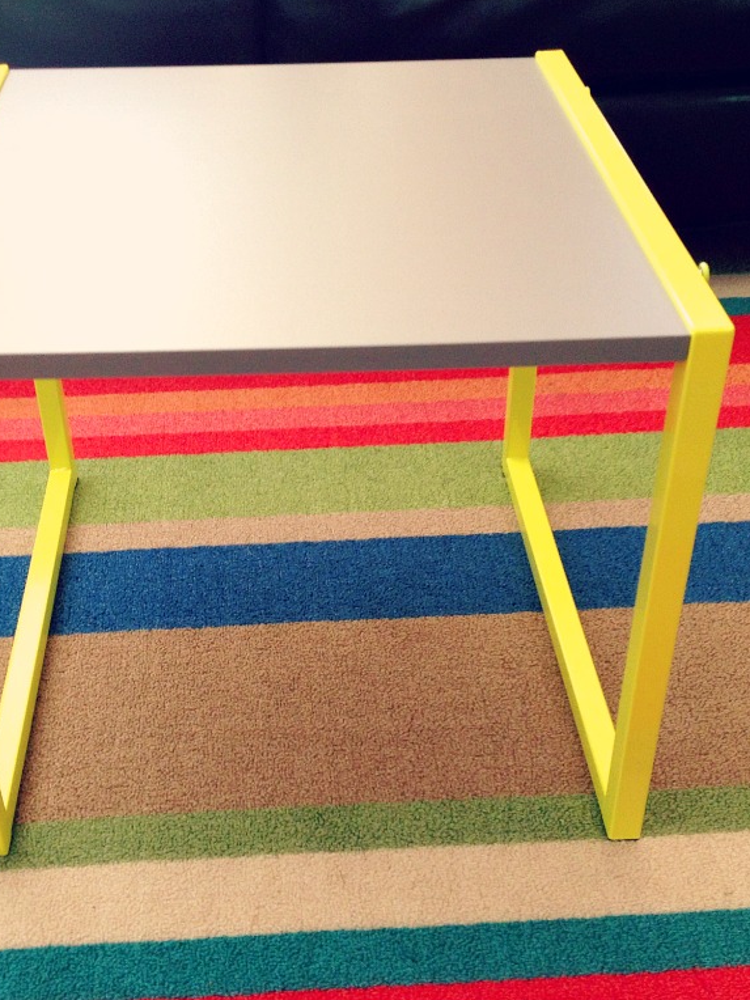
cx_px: 292
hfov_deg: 30.2
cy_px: 490
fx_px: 1387
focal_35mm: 48
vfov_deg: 39.7
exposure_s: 1/20
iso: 80
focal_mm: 4.28
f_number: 2.4
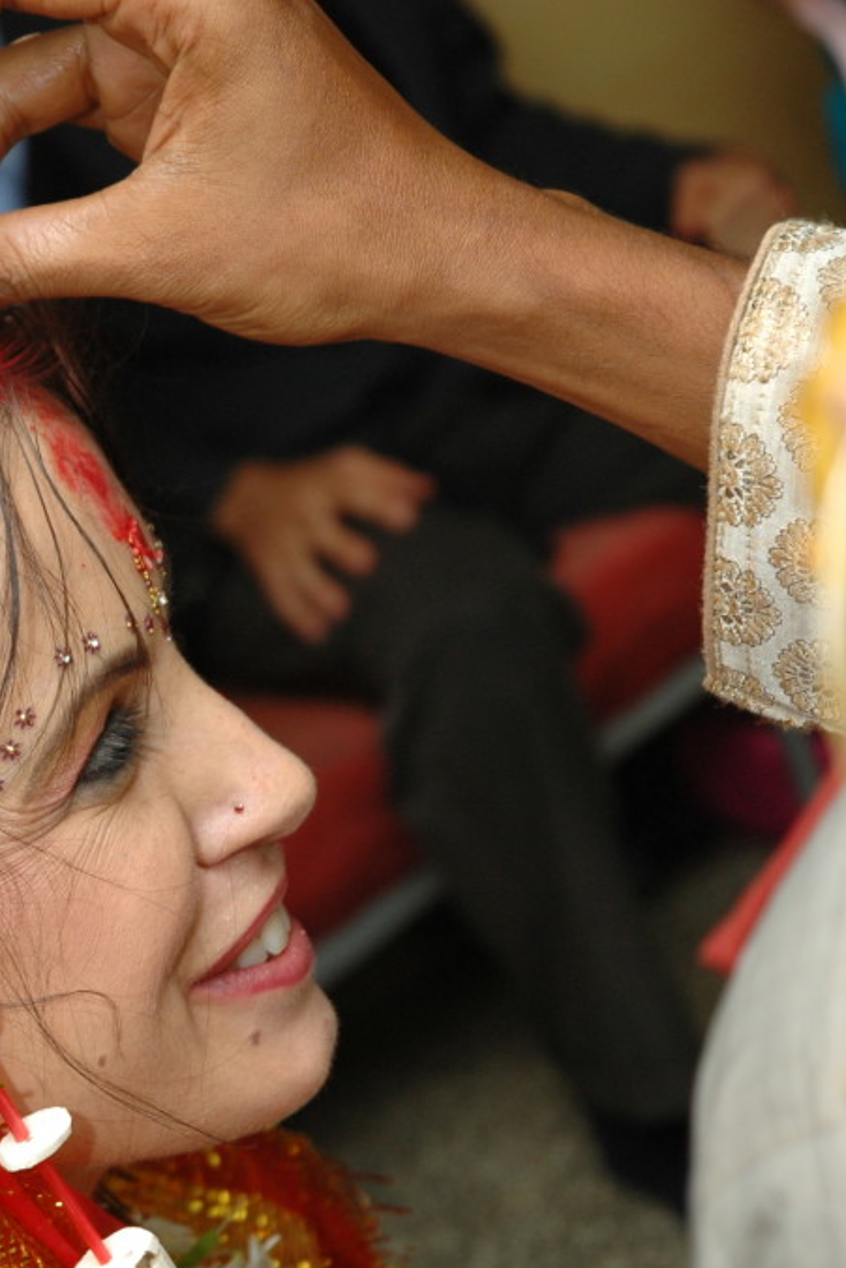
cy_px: 634
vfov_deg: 17.3
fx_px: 4157
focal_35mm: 118
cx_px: 83
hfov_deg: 11.5
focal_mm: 52
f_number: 5.6
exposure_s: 1/100
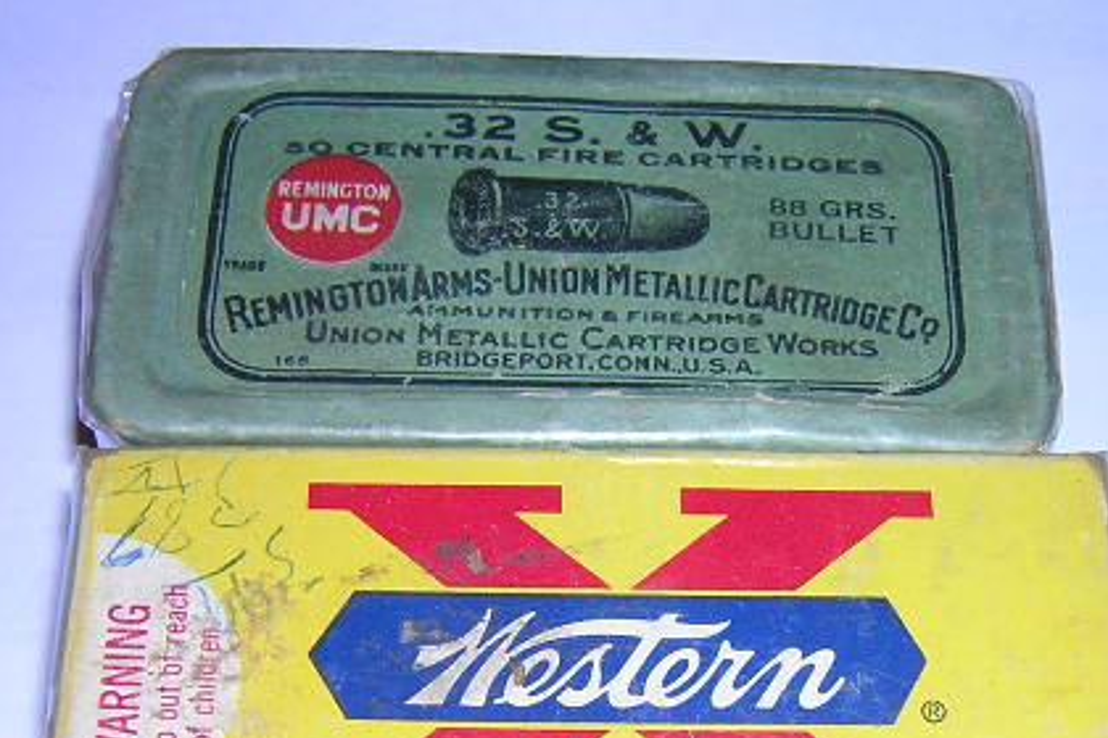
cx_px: 604
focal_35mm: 57
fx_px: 1754
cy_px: 567
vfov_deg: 23.5
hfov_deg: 35.0
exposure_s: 1/60.1
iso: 100
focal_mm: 4.7
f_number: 5.2
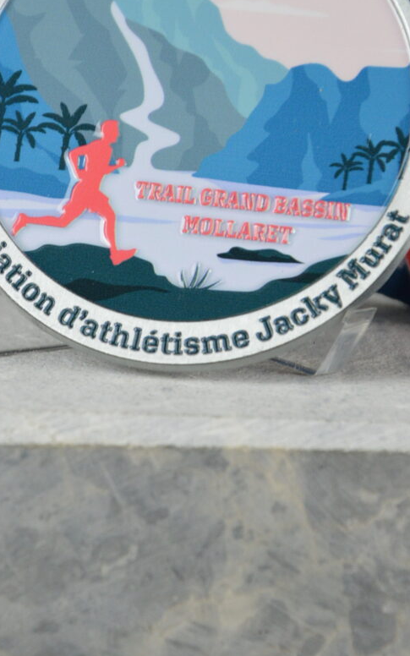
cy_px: 187
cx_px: 177
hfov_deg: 5.0
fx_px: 4666
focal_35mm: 261
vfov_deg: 8.0
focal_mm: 90
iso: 800
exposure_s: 1/60
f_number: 5.6
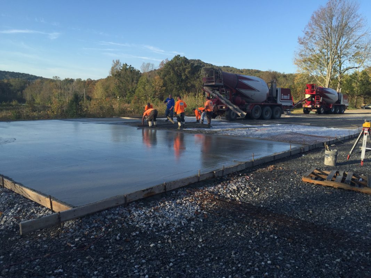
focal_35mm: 29
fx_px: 311
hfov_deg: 61.7
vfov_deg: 48.2
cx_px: 186
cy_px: 139
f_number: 2.2
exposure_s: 1/989
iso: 32
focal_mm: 4.15
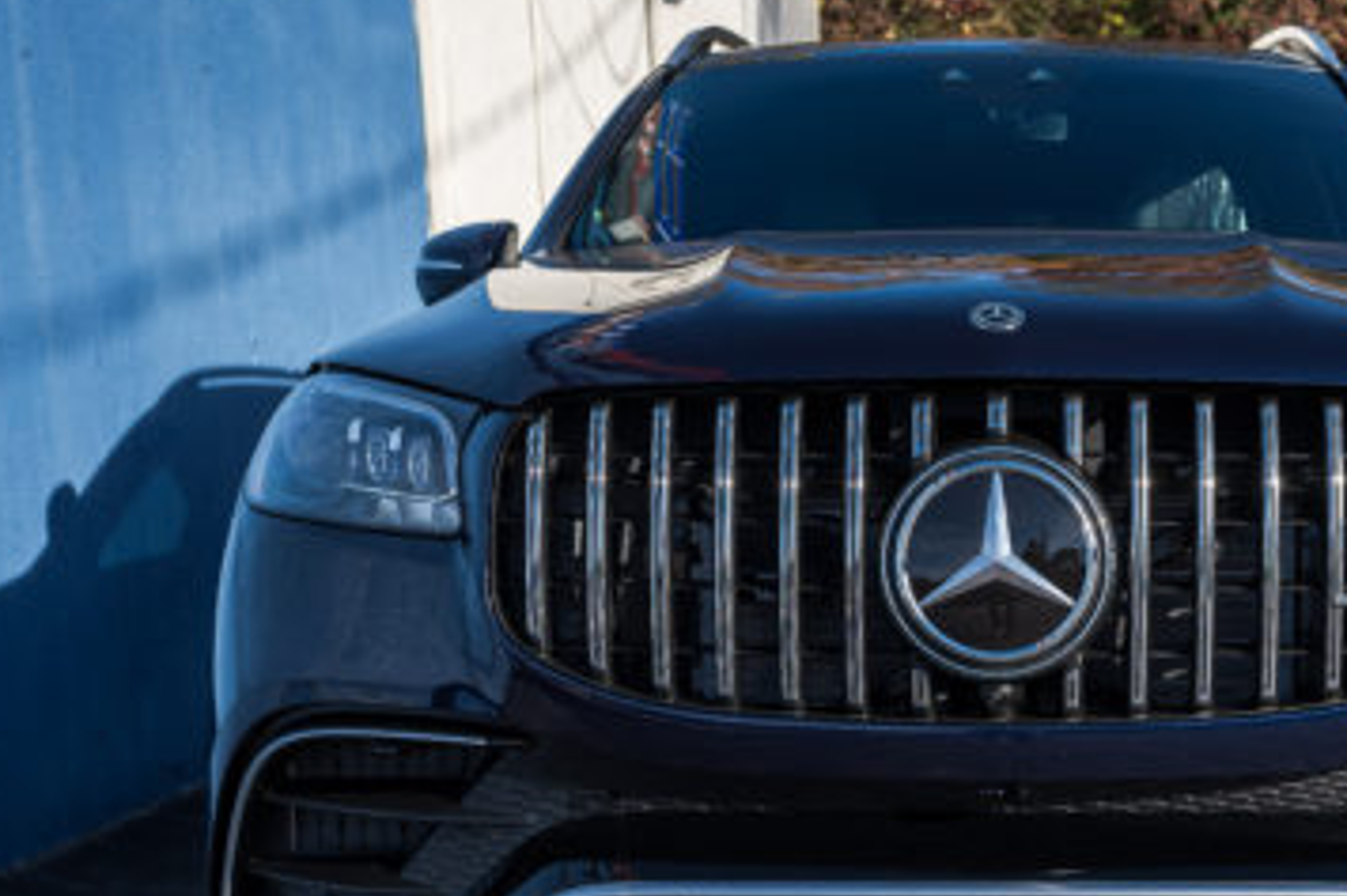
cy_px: 628
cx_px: 976
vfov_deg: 21.4
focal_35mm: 63
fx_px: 2356
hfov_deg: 31.5
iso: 100
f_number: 5
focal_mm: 35
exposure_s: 1/640
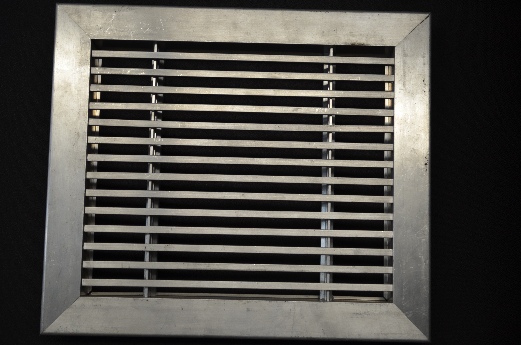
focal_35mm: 57
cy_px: 172
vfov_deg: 23.7
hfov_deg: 35.1
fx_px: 823
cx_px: 260
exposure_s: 1/100
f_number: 5
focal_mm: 38
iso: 400
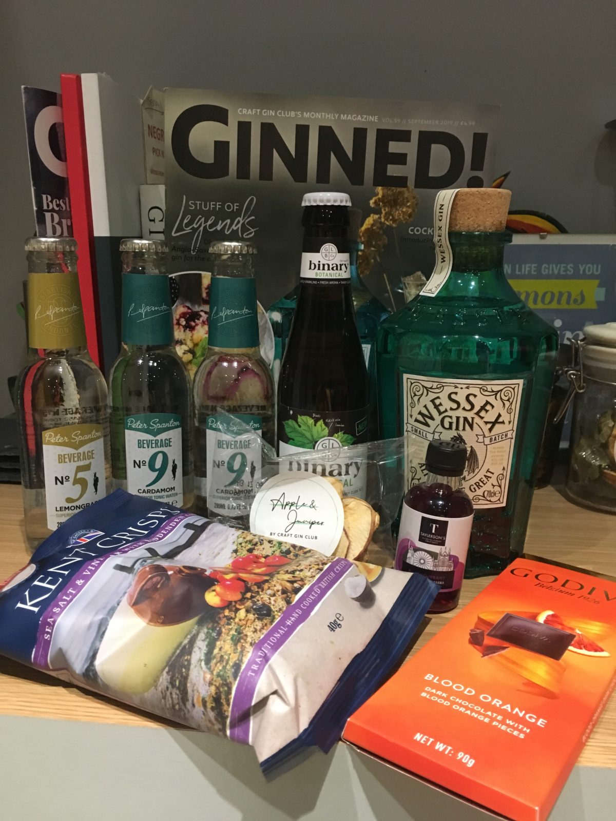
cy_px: 410
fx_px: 688
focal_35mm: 29
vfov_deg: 61.7
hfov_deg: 48.2
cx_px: 308
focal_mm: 4.15
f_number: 2.2
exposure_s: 1/25
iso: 200
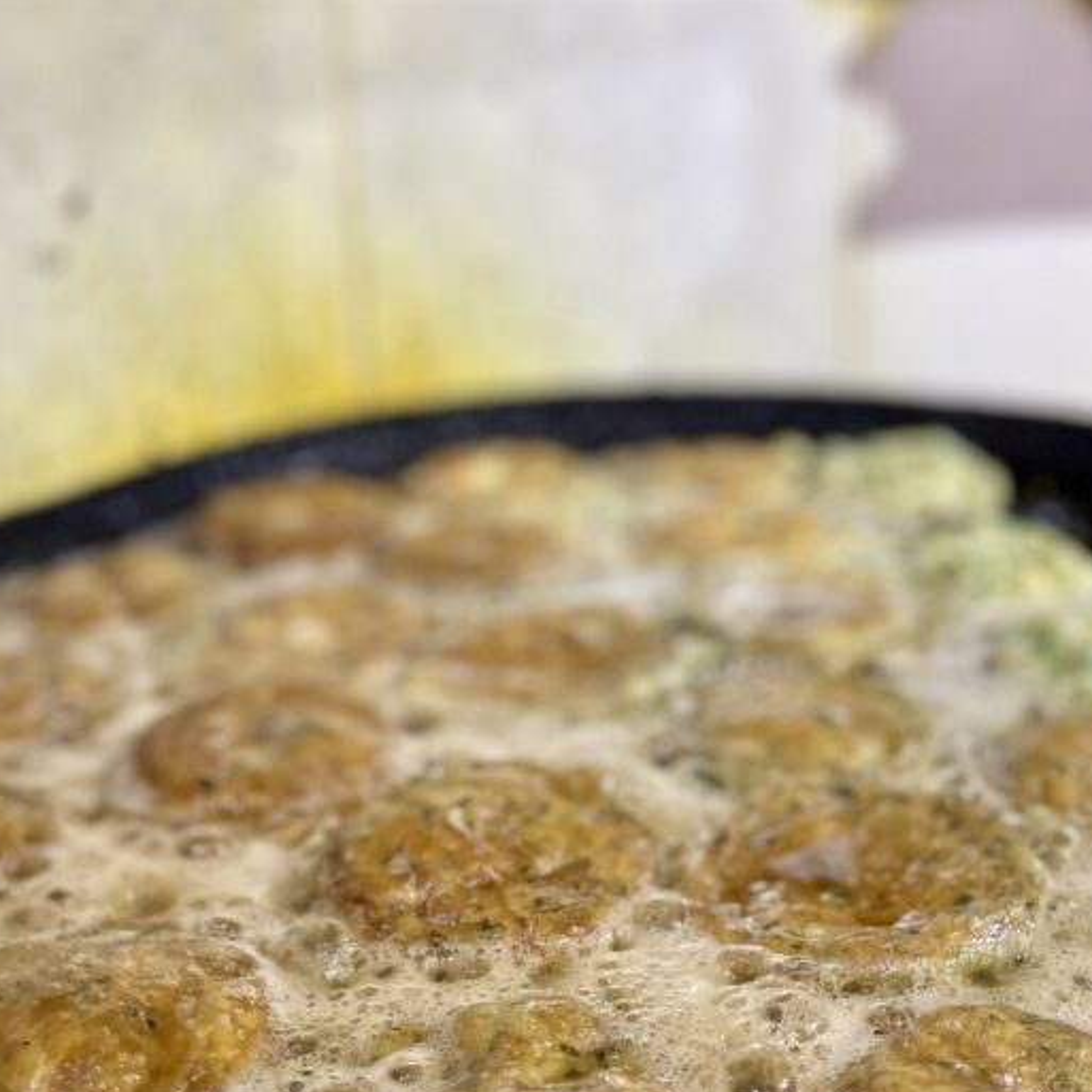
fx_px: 1535
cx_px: 664
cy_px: 643
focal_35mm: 43
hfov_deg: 39.0
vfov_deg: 39.0
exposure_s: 1/46
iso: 200
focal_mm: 5.1
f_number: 1.6
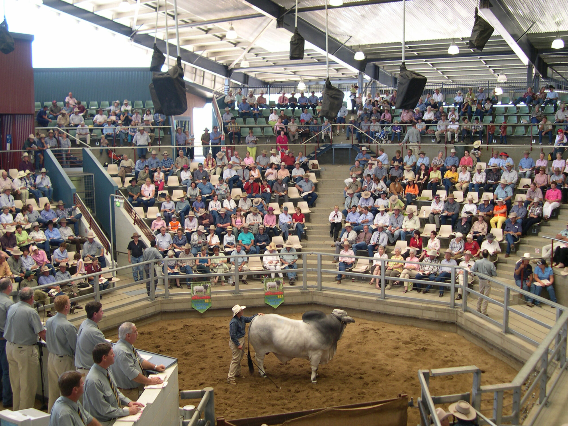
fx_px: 640
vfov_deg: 36.8
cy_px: 217
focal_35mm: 39
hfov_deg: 47.9
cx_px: 277
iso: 100
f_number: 2.8
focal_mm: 8
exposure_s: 1/49
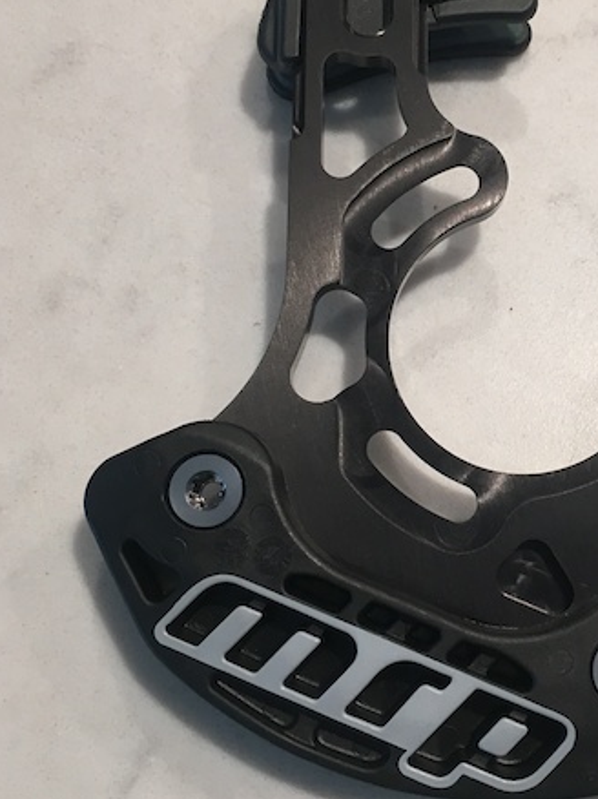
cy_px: 343
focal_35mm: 53
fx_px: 1222
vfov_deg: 36.1
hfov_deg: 26.9
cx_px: 496
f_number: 2.2
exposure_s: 1/30
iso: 80
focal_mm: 4.15
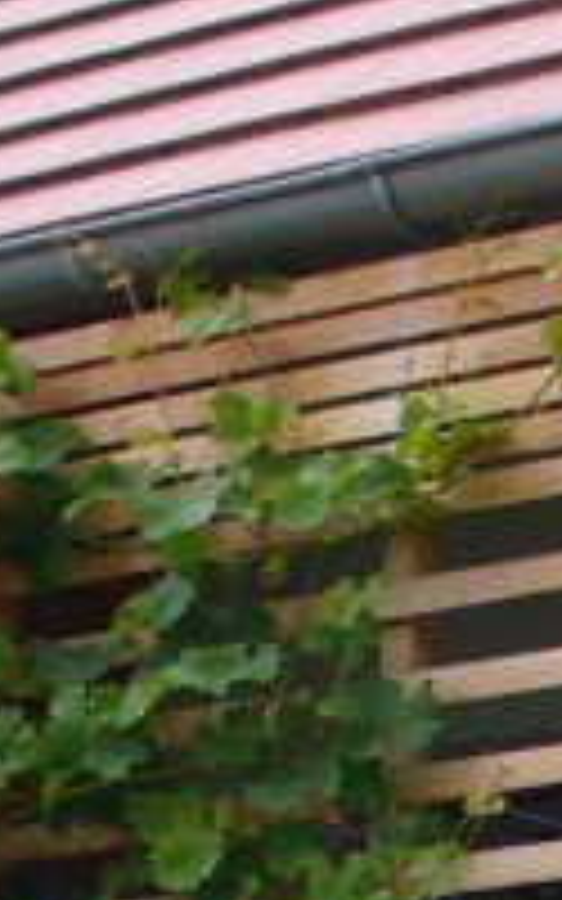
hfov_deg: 5.5
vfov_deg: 8.7
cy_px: 1408
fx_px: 5759
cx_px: 1079
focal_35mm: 235
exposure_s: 1/160
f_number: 5.6
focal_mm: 6.1
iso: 100
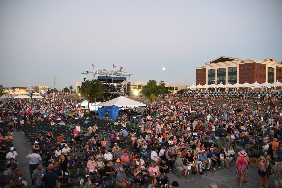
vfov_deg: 31.2
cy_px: 94
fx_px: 337
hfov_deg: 45.4
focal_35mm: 43
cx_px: 141
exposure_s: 1/60
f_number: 4
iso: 1600
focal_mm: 29
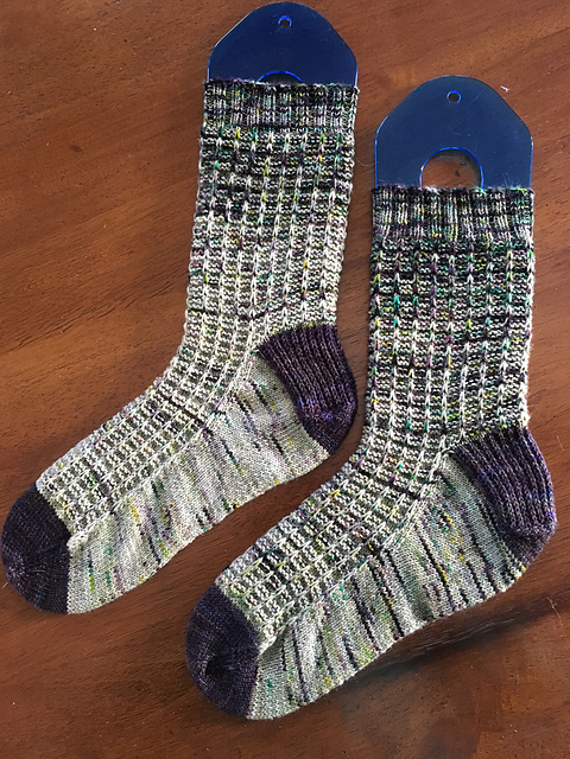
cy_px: 380
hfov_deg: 48.2
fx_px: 637
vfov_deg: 61.7
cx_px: 285
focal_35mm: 29
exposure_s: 1/20
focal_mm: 4.15
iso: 200
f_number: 2.2
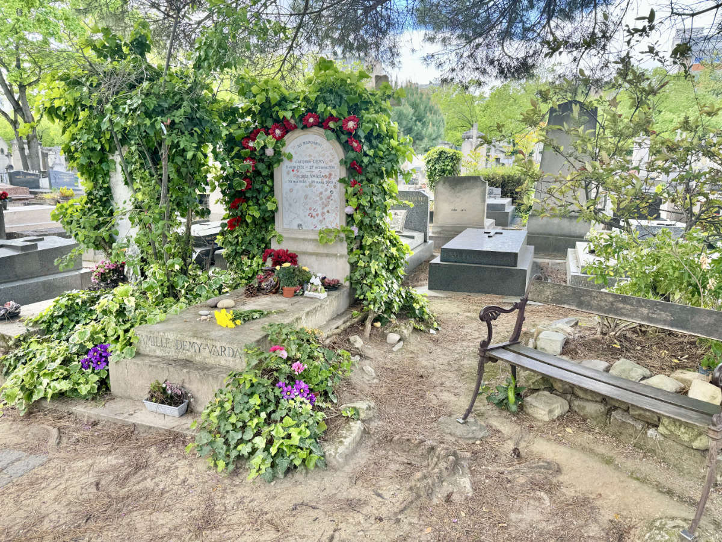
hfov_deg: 71.6
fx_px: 501
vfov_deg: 56.8
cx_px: 361
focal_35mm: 24
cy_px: 271
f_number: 1.8
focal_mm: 6.8
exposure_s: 1/211
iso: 80
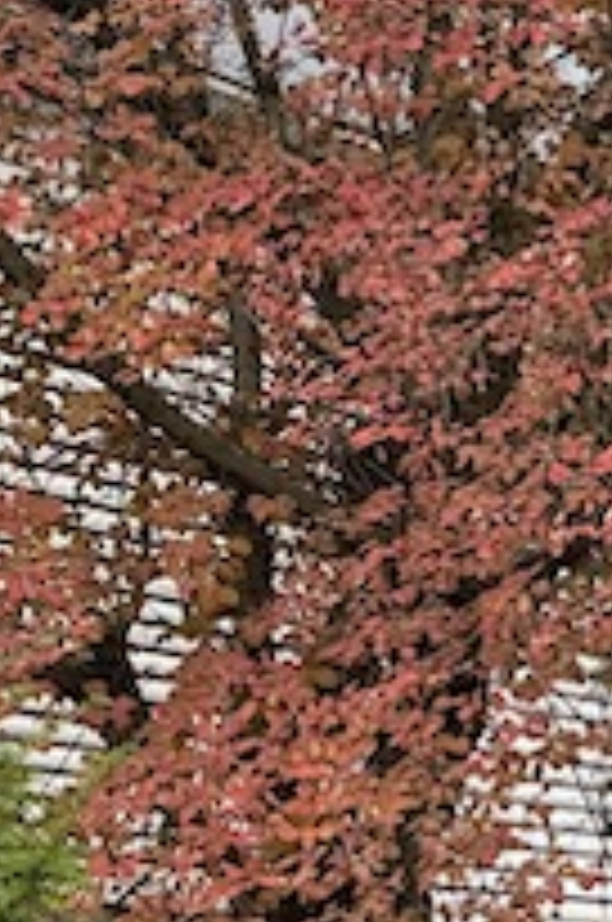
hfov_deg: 10.2
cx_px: 1314
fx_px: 3121
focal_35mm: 122
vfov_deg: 16.8
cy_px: 495
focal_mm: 6.86
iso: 80
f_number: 1.78
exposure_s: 1/850
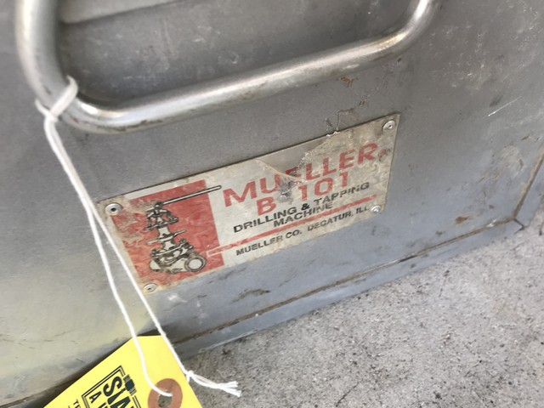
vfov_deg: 49.7
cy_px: 204
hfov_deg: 63.4
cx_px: 272
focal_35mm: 28
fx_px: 440
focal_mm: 3.99
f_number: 1.8
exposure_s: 1/60
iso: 25
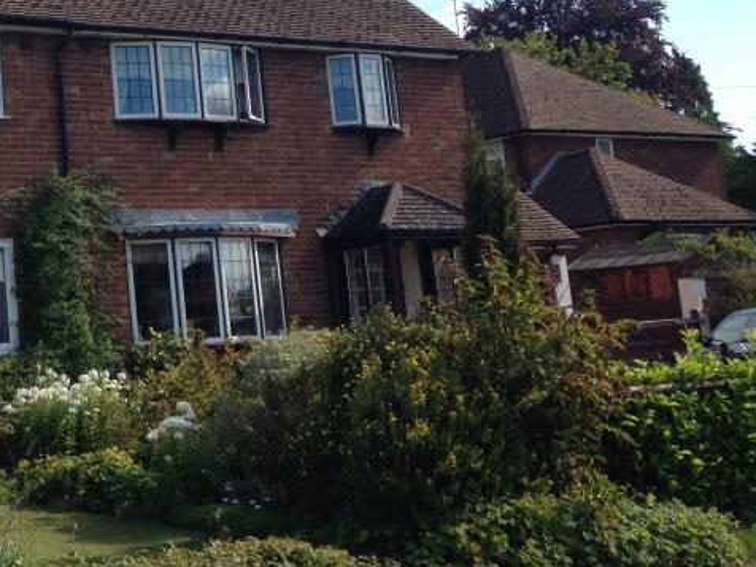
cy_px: 98
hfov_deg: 25.8
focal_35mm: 71
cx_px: -27
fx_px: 1551
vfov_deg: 20.4
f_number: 2.4
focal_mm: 4.12
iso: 50
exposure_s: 1/1004
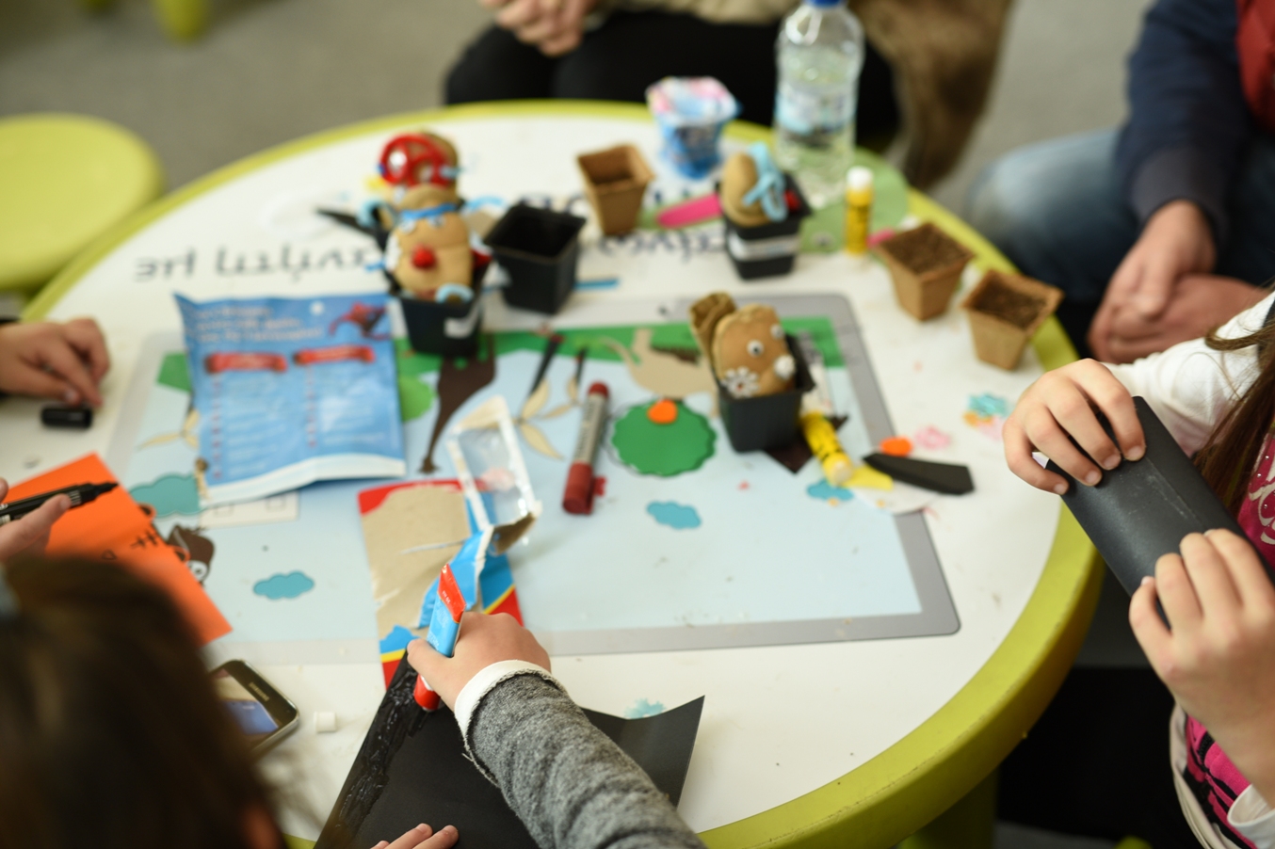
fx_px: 1770
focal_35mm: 50
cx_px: 638
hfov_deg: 39.6
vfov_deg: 27.0
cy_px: 424
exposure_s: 1/100
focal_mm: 50
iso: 320
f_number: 2
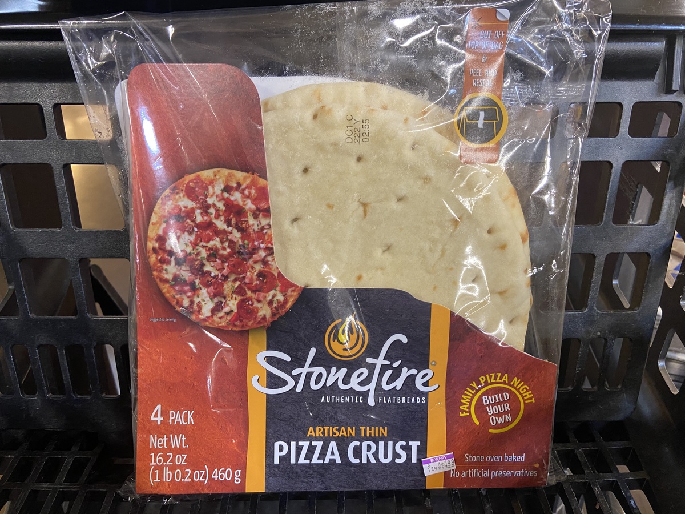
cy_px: 257
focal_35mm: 26
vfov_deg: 53.1
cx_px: 342
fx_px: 515
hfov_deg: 67.3
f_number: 1.8
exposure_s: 1/60
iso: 200
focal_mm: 4.25
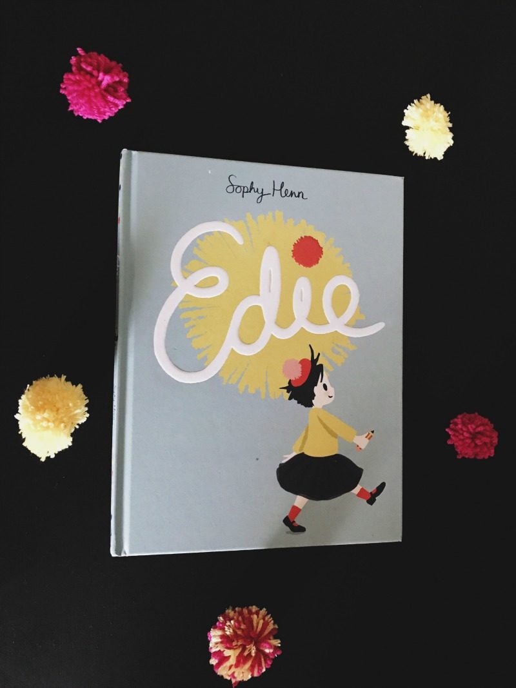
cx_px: 258
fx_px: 557
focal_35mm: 28
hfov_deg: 49.7
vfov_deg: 63.4
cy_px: 344
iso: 80
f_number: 1.8
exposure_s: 1/4
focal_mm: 3.99
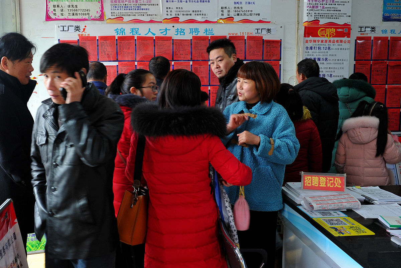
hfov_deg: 60.3
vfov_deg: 42.3
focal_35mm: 31
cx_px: 200
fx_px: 345
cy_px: 134
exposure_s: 1/30
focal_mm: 31
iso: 1100
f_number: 6.3
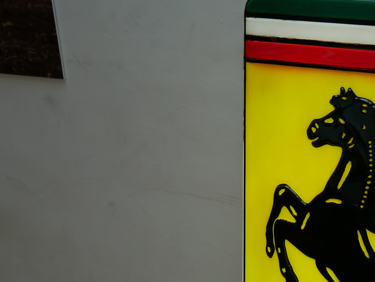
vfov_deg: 12.3
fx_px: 1301
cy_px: 257
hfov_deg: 16.0
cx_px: 394
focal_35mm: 120
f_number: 4.6
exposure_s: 1/80
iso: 200
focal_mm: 27
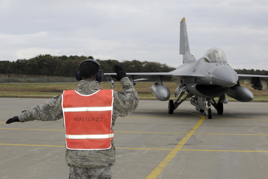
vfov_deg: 19.4
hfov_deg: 28.9
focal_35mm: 70
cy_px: 90
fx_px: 521
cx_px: 134
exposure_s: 1/200
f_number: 10
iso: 320
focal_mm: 70
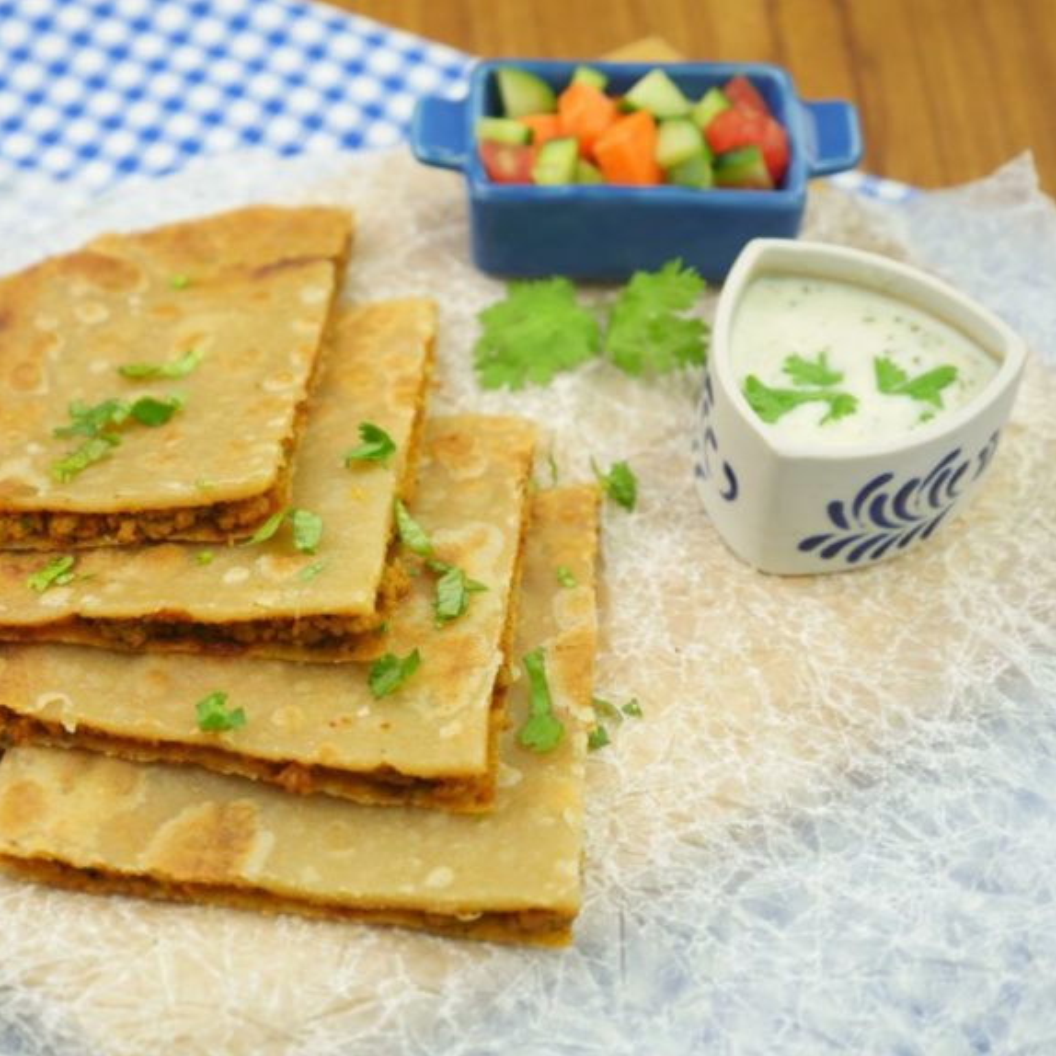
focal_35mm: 71
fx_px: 2450
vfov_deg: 24.3
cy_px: 528
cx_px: 410
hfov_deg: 24.3
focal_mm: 30
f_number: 2.8
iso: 200
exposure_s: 1/100
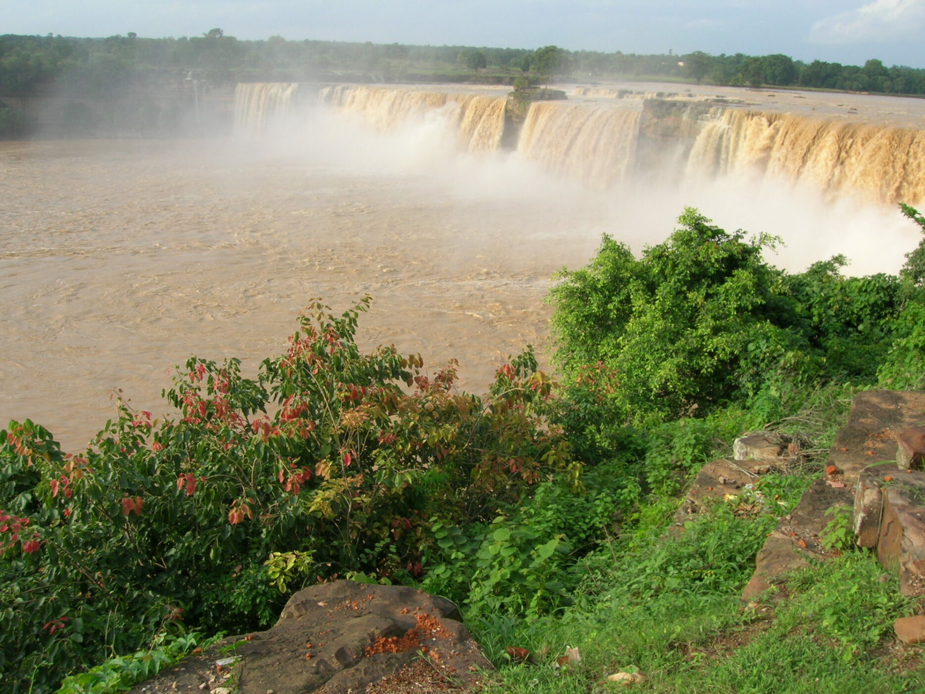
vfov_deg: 40.7
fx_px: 935
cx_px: 460
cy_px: 337
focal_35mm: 35
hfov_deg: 52.6
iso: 50
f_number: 4.9
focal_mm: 5.7
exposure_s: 1/204
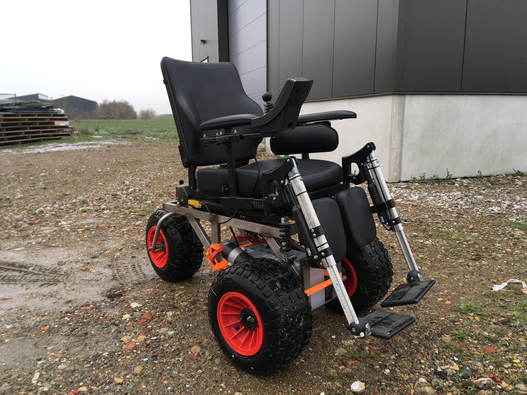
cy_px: 198
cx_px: 264
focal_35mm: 29
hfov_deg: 61.7
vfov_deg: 48.2
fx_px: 442
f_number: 2.2
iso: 25
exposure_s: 1/105
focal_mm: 4.15
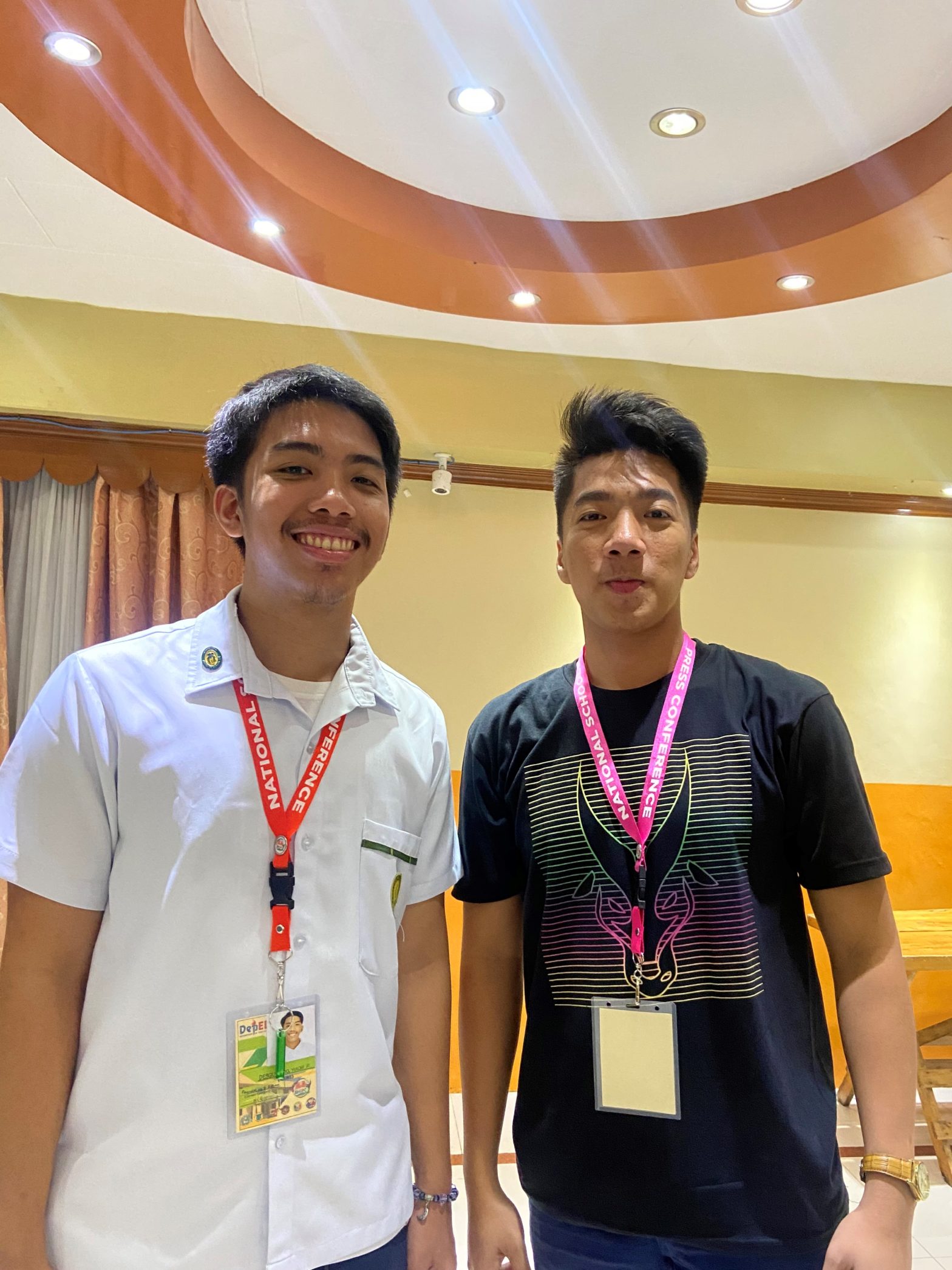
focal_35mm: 26
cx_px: 476
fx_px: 953
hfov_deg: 53.1
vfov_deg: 67.3
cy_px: 635
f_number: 1.8
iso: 320
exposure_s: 1/60
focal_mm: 4.25
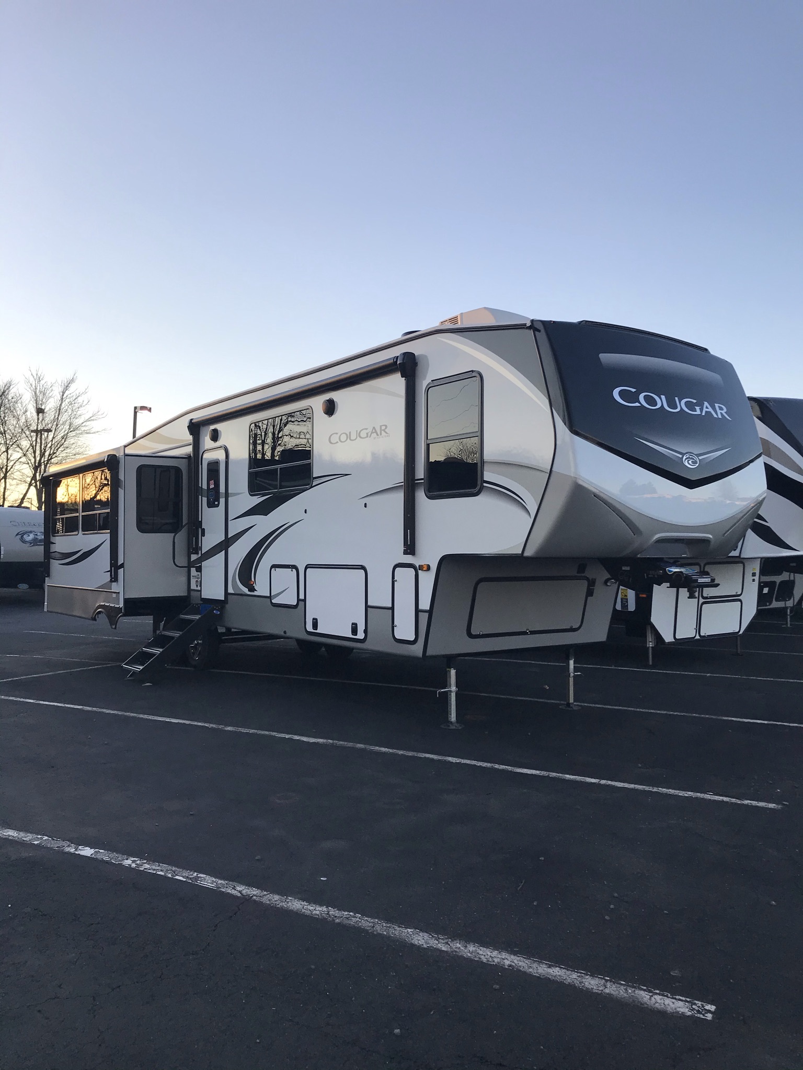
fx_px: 866
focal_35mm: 28
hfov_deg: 49.7
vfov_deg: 63.4
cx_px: 402
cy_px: 535
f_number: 1.8
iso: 20
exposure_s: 1/404
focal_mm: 3.99
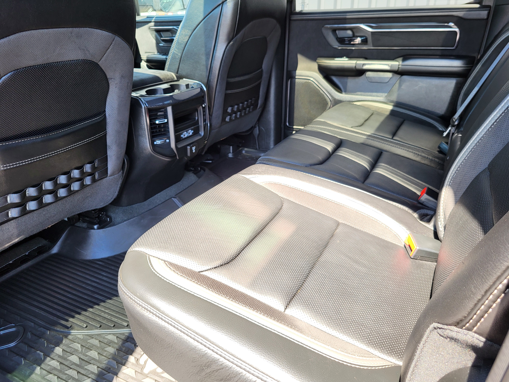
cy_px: 191
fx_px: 382
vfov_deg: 53.1
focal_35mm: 26
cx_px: 254
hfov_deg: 67.3
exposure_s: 1/120
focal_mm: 5.4
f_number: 1.8
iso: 40
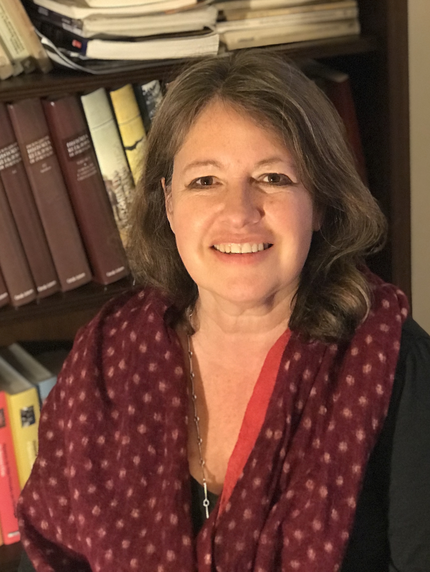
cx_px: 215
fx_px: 944
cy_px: 286
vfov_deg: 33.8
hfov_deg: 25.7
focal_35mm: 57
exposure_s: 1/50
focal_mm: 6.6
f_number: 2.8
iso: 800
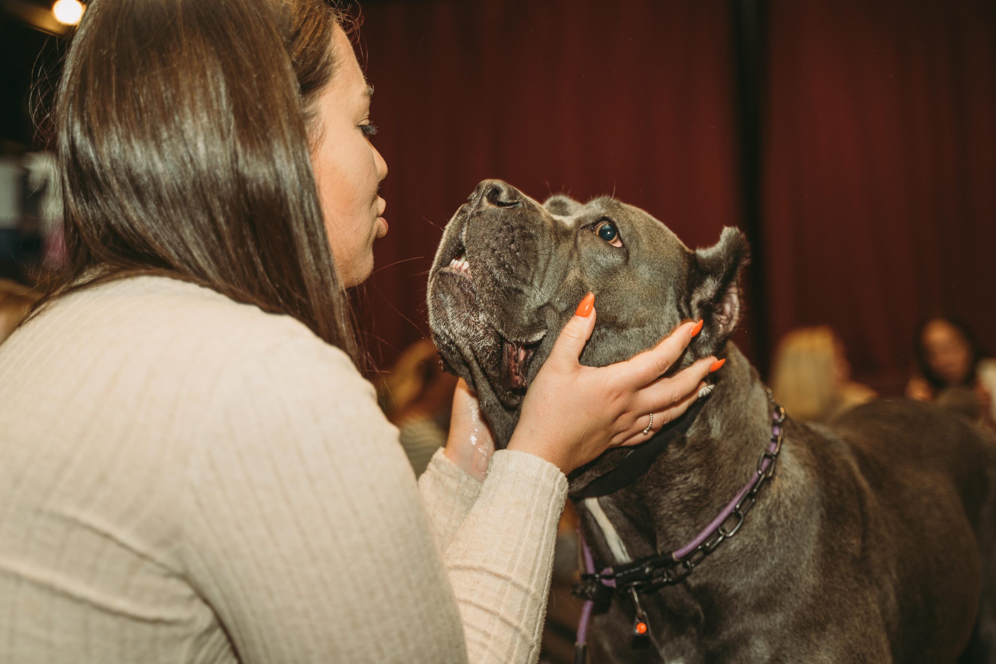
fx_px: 1328
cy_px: 332
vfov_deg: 28.1
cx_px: 498
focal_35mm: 48
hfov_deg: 41.1
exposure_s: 1/100
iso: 500
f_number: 2.8
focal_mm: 48
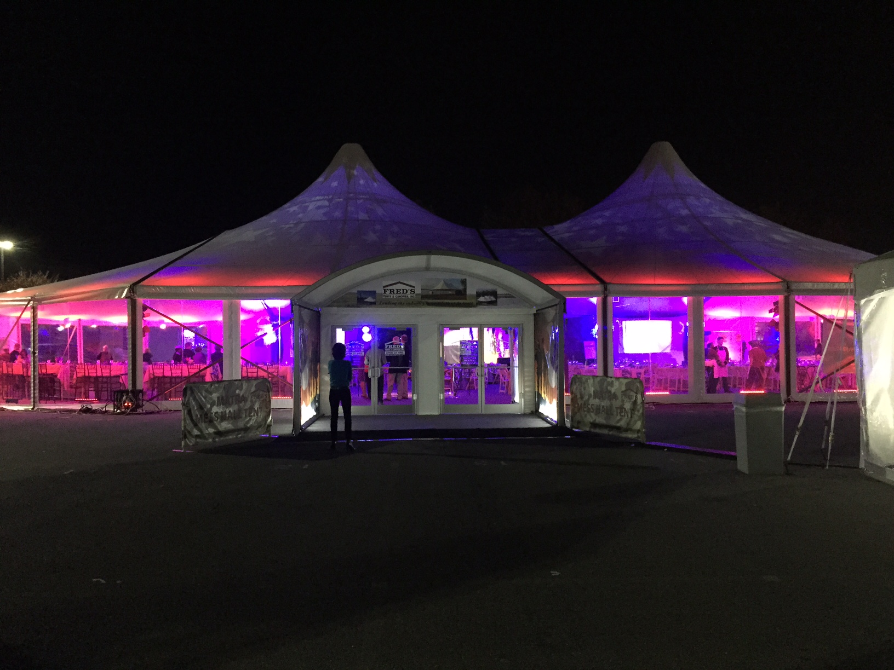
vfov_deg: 48.2
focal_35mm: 29
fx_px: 749
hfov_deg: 61.7
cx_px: 447
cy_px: 335
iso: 400
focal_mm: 4.15
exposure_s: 1/15
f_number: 2.2
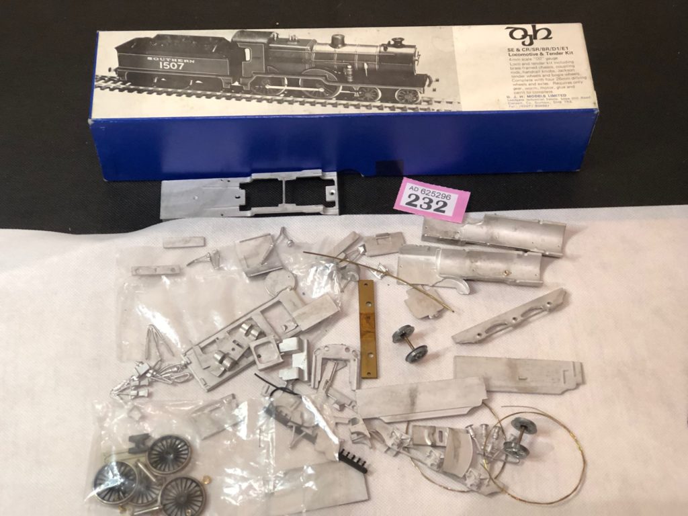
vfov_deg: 25.7
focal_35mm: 57
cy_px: 258
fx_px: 1133
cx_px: 344
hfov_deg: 33.8
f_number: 2.8
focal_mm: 6.6
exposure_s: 1/60
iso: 250
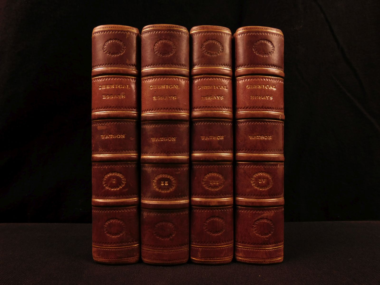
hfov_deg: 73.9
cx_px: 190
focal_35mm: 23
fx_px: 252
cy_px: 142
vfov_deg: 58.9
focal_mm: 4
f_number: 3
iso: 125
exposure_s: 1/40
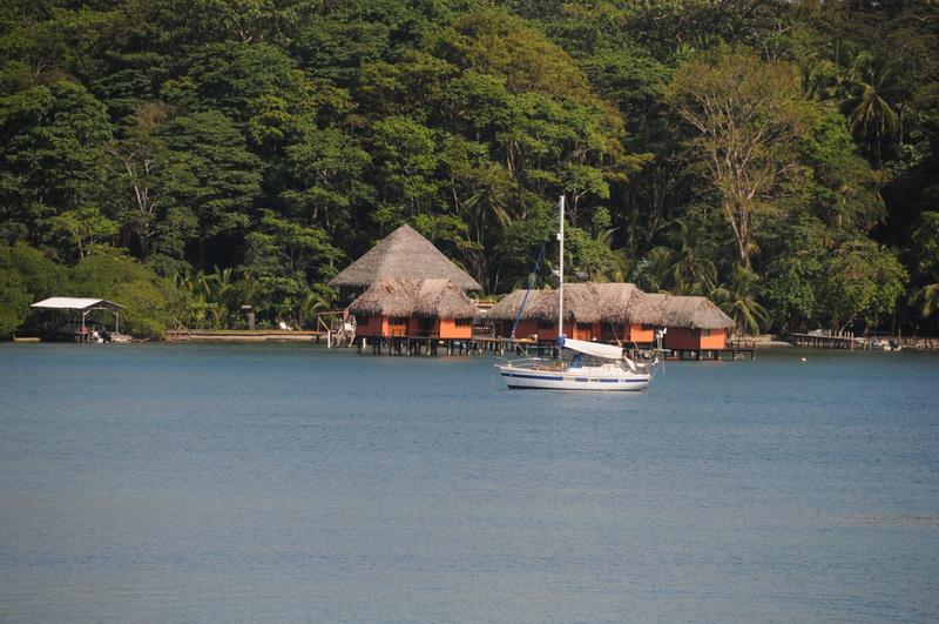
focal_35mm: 300
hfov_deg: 6.9
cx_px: 470
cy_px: 312
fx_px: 7814
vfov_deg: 4.6
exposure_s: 1/2000
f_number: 6.3
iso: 400
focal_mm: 200
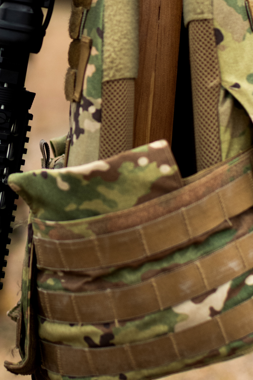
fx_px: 1834
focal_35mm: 174
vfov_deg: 11.7
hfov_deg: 7.8
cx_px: -33
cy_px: 5
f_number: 2.8
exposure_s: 1/2500
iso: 400
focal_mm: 50
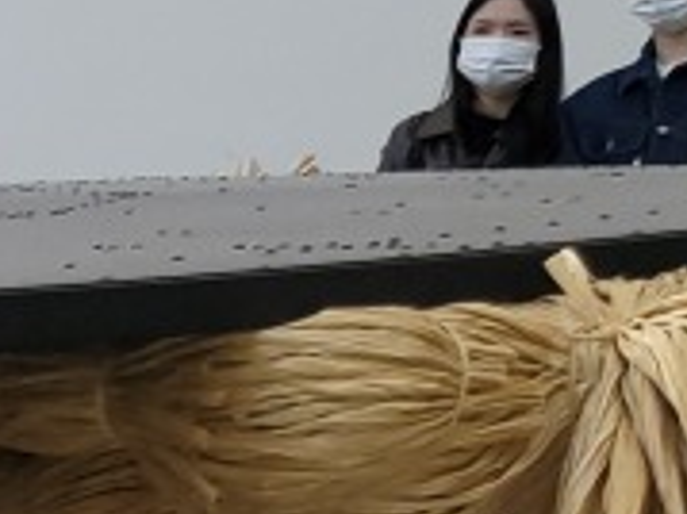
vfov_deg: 8.0
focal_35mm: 186
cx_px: -1267
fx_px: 3689
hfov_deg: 9.0
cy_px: 380
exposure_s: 1/60
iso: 100
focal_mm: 5.4
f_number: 1.8
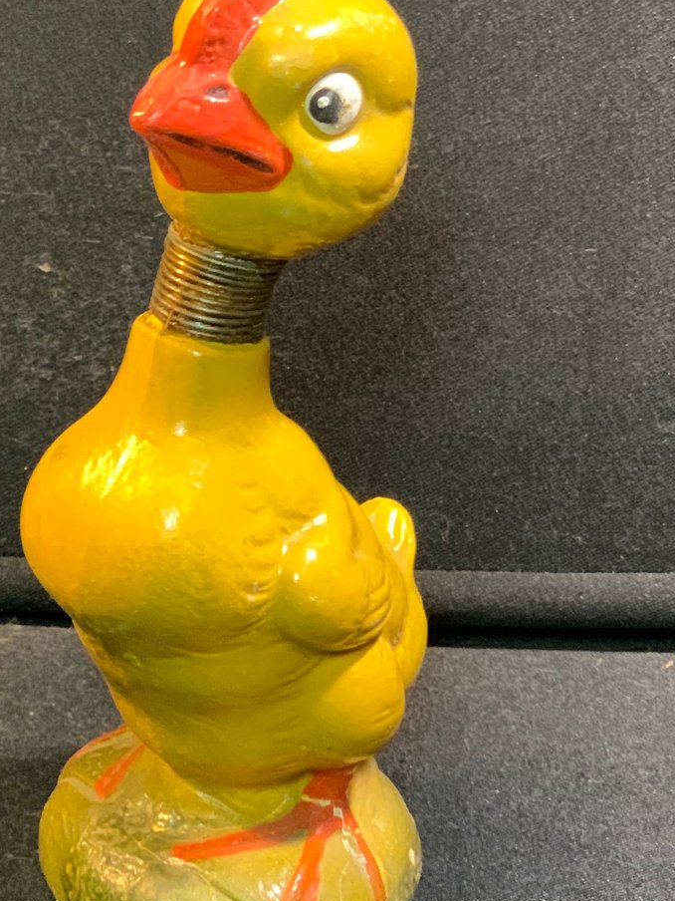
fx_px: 2990
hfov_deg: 12.9
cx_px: 229
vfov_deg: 17.1
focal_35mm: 115
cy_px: 372
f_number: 2.4
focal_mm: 6
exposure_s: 1/40
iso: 400
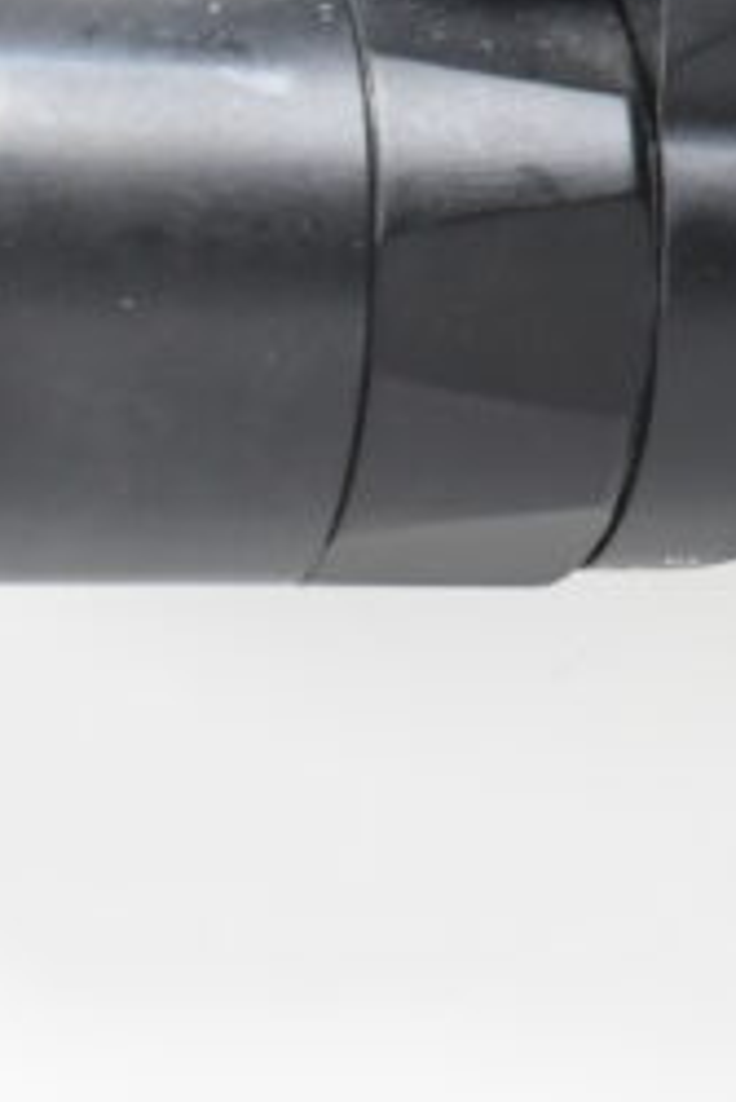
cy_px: -152
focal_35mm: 213
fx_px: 6522
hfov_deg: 6.2
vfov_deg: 9.5
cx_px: 1750
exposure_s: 1/30
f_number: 13
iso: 1250
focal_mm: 35
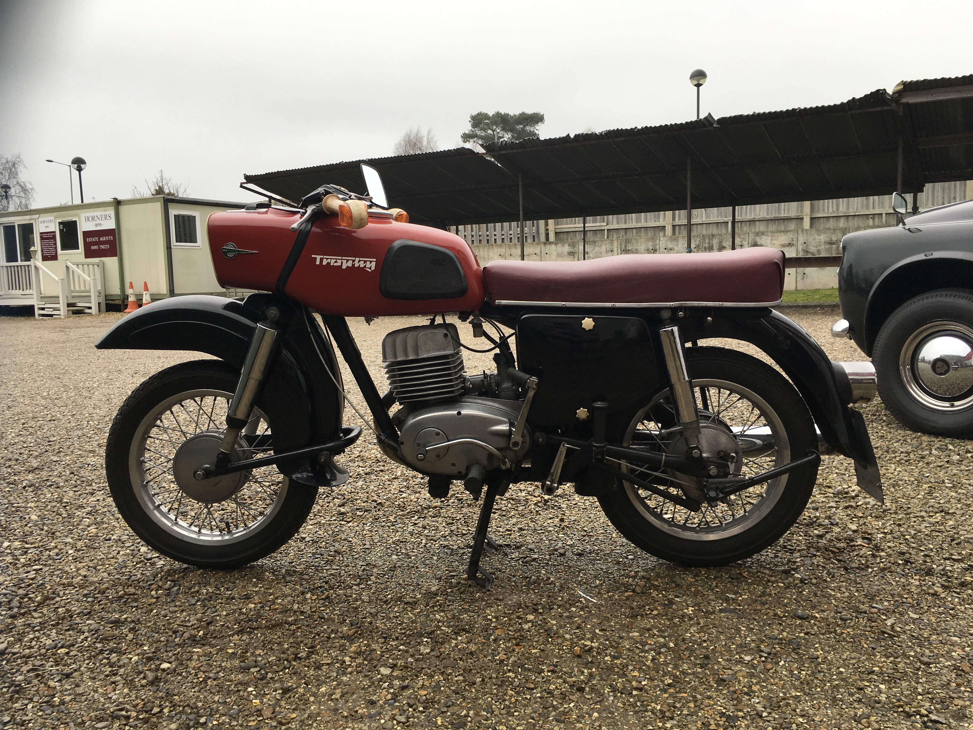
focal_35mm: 29
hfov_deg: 61.7
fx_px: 815
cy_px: 365
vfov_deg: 48.2
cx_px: 486
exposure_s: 1/330
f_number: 2.2
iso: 25
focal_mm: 4.15
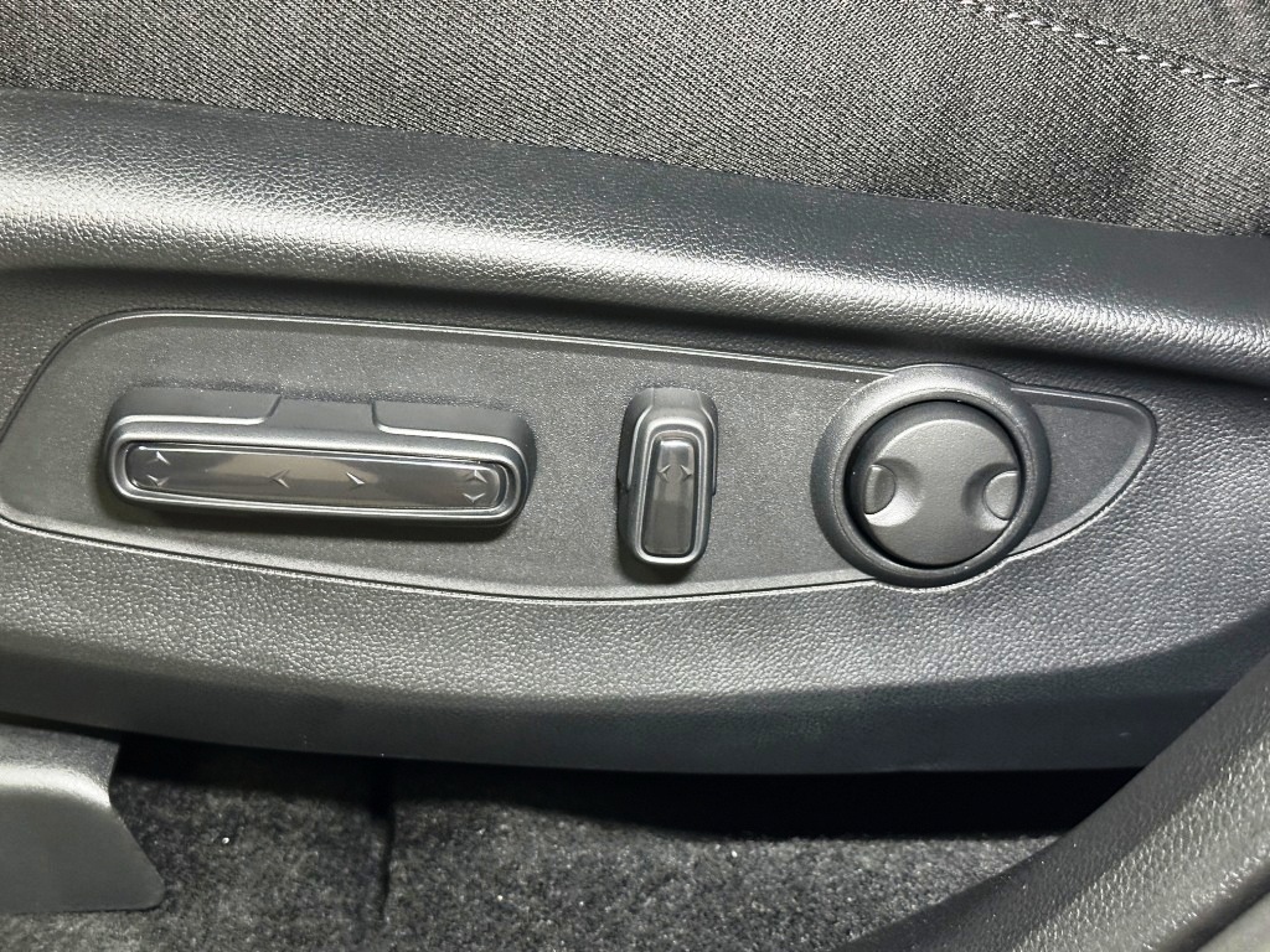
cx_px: 635
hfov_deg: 39.7
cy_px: 476
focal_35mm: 48
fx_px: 1761
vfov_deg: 30.3
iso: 640
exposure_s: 1/30
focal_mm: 6.86
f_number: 1.78
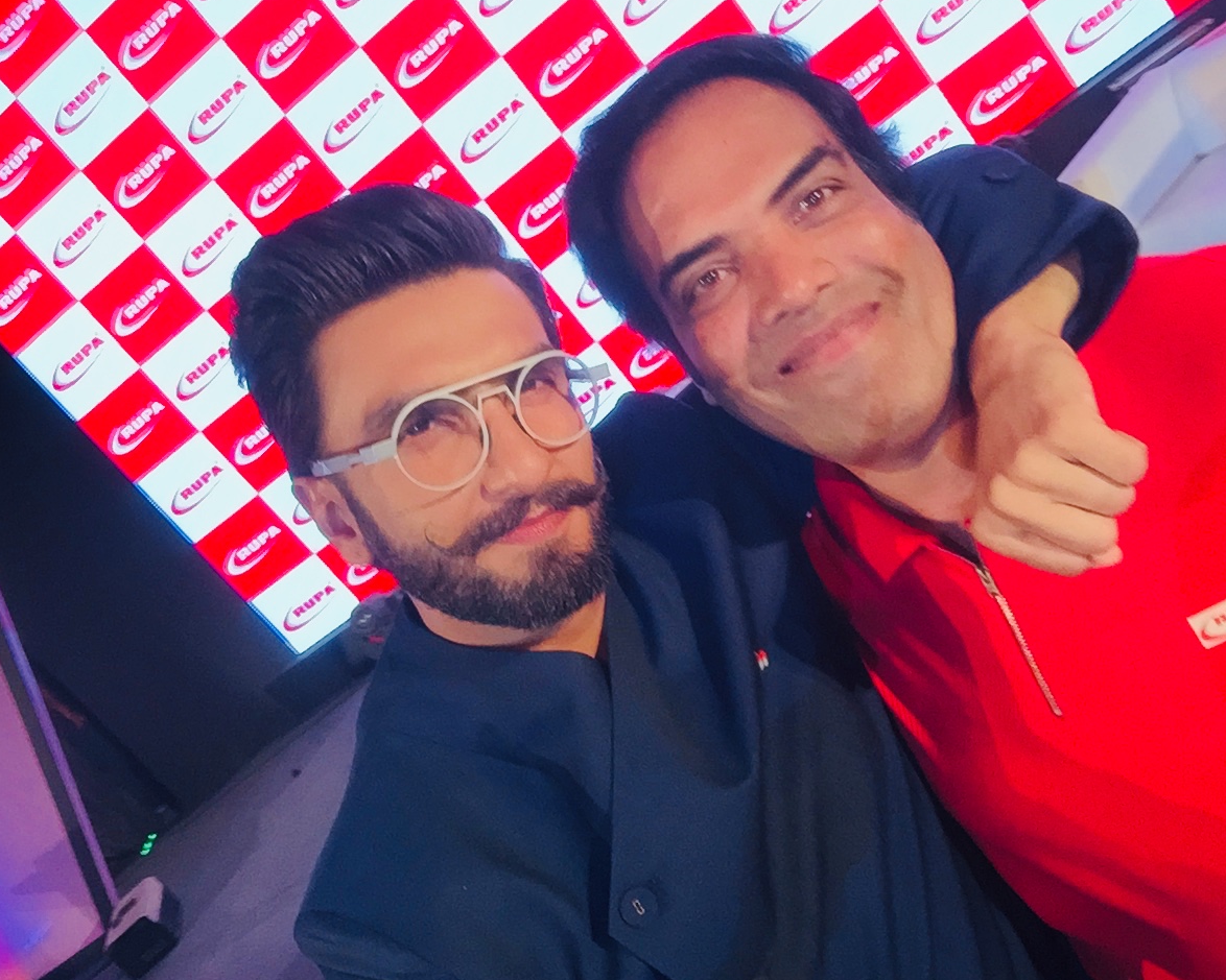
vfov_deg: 44.5
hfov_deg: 54.2
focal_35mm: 33
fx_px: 1197
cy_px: 485
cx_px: 627
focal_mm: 2.65
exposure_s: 1/33
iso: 64
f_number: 2.2
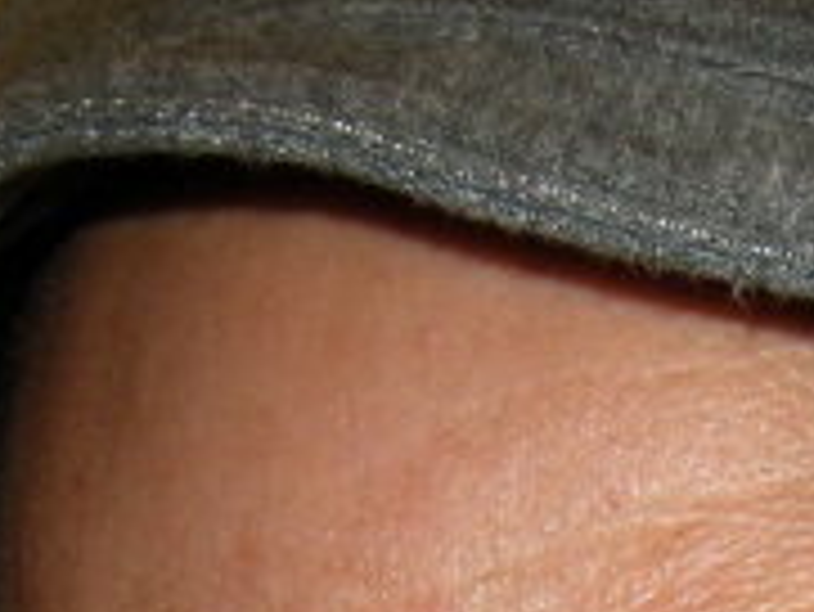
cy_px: 1258
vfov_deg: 6.4
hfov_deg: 8.7
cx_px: 985
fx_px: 5271
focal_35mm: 224
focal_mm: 7.5
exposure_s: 1/30
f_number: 3.5
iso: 64
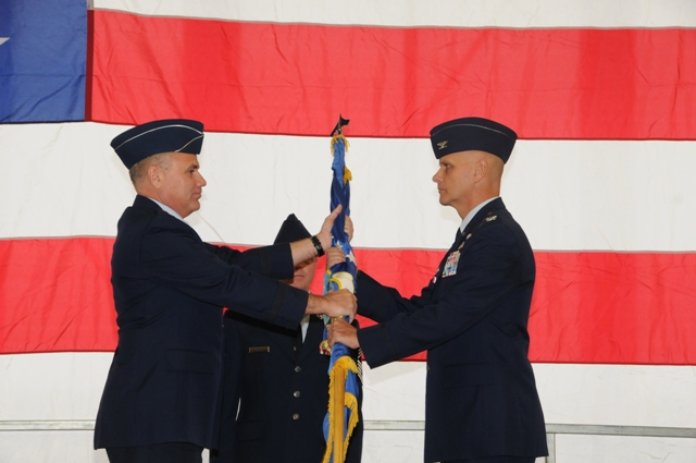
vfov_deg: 11.1
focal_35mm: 123
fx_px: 2375
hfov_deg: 16.7
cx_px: 348
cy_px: 232
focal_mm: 82
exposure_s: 1/100
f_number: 9
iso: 800
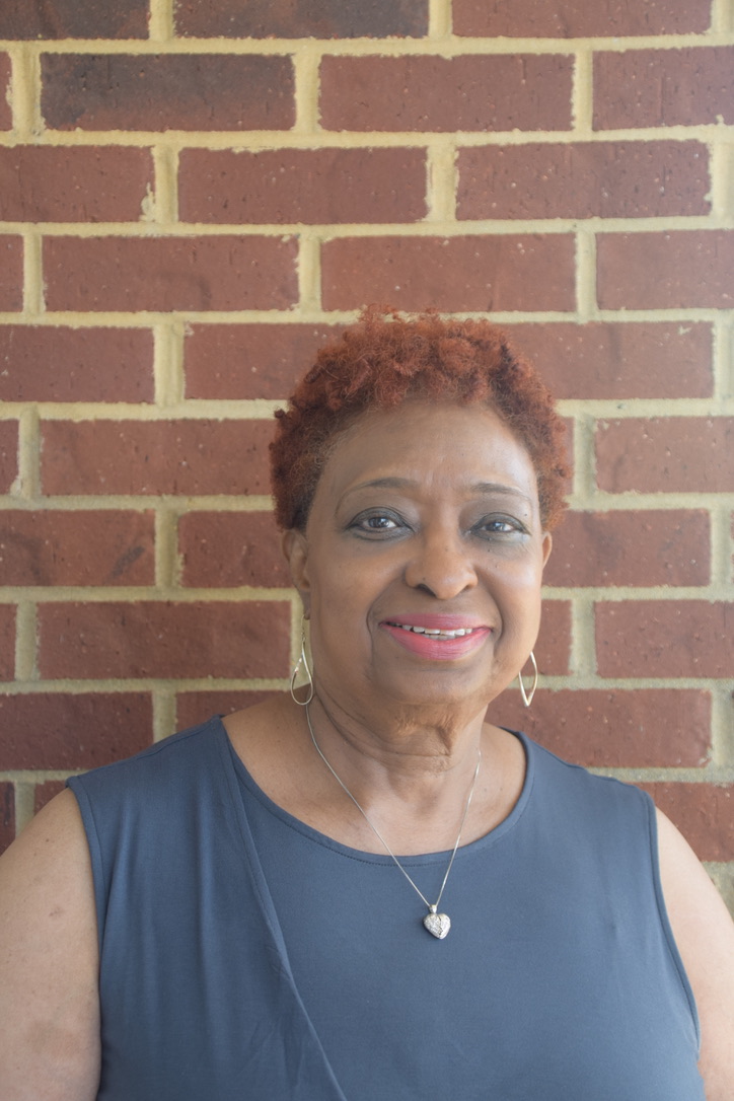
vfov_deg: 29.2
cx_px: 367
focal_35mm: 69
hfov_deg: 19.7
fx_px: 2110
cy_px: 550
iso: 360
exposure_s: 1/60
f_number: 4.8
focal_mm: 46
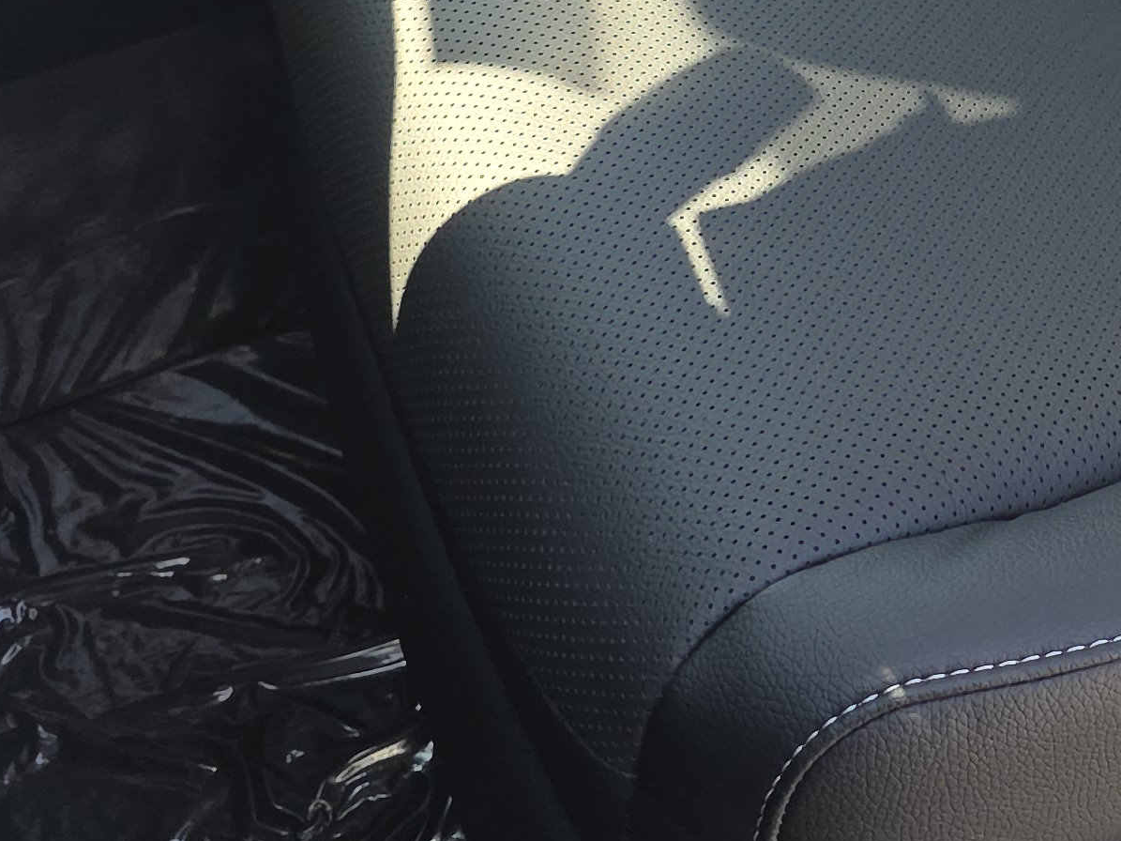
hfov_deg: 23.4
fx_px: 2493
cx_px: 1309
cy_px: -404
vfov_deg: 17.3
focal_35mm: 77
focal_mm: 6.3
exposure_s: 1/359
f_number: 1.7
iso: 50
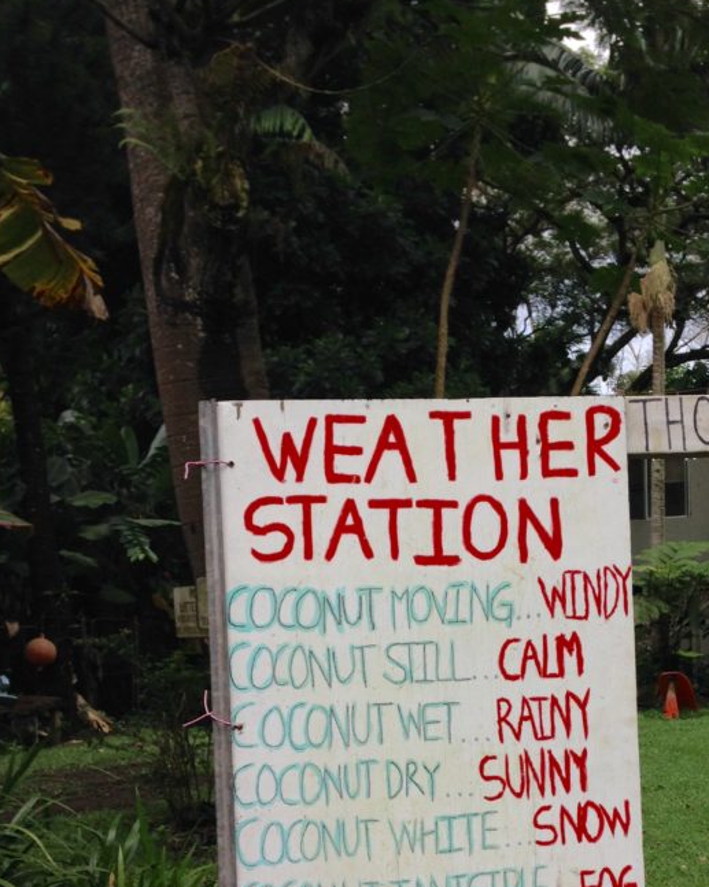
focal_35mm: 51
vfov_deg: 35.7
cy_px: 688
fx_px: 1339
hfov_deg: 29.3
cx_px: 514
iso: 50
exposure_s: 1/874
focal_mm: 4.12
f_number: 2.4
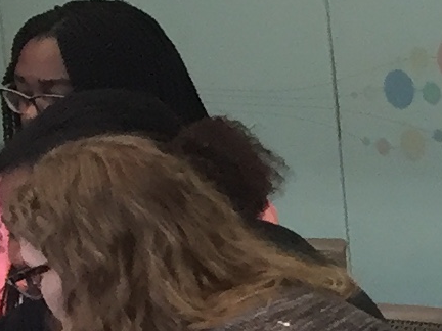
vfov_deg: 6.7
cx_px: 1601
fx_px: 2796
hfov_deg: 7.3
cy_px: 437
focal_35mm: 219
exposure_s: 1/30
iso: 64
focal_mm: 4.15
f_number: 2.2
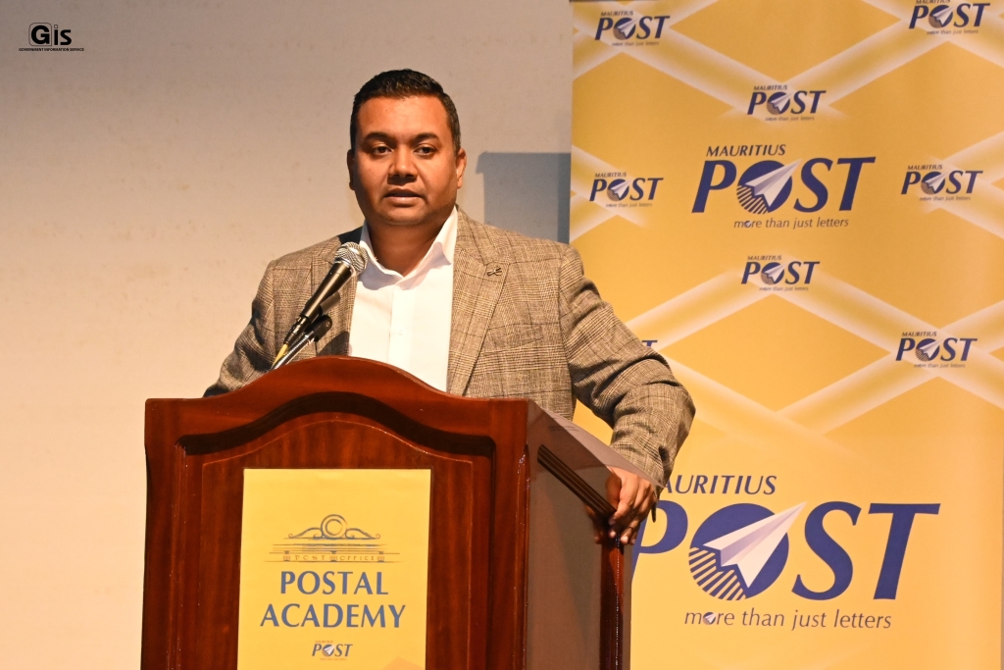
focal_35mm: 150
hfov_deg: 13.7
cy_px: 335
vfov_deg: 9.2
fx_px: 4184
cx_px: 502
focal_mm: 150
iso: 12800
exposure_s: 1/160
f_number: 9
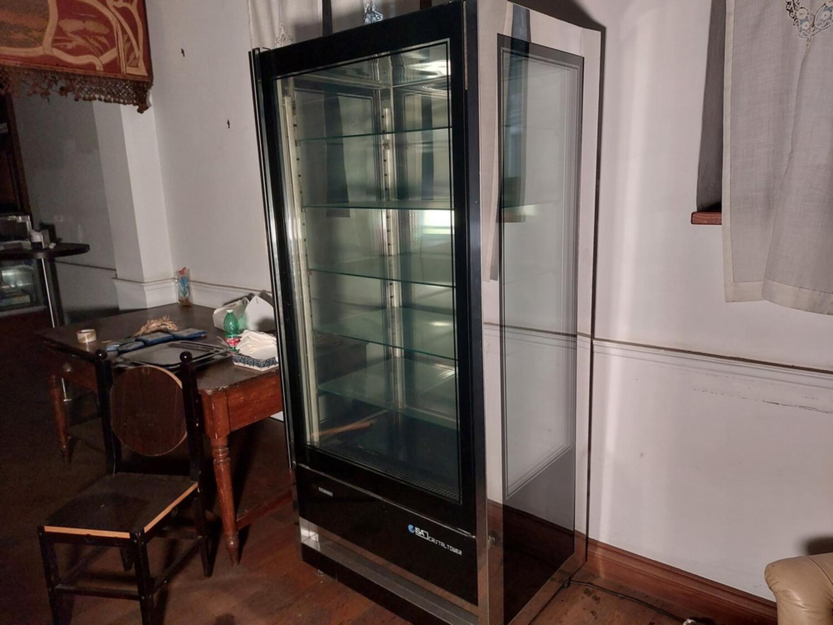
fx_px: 602
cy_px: 312
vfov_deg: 54.9
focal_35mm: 25
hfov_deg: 69.4
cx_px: 416
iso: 400
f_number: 1.8
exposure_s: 1/50
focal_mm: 5.23
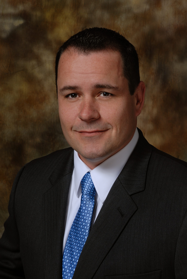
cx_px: 94
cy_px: 140
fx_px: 536
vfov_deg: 29.2
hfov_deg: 19.8
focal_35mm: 69
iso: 100
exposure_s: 1/250
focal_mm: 46
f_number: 9
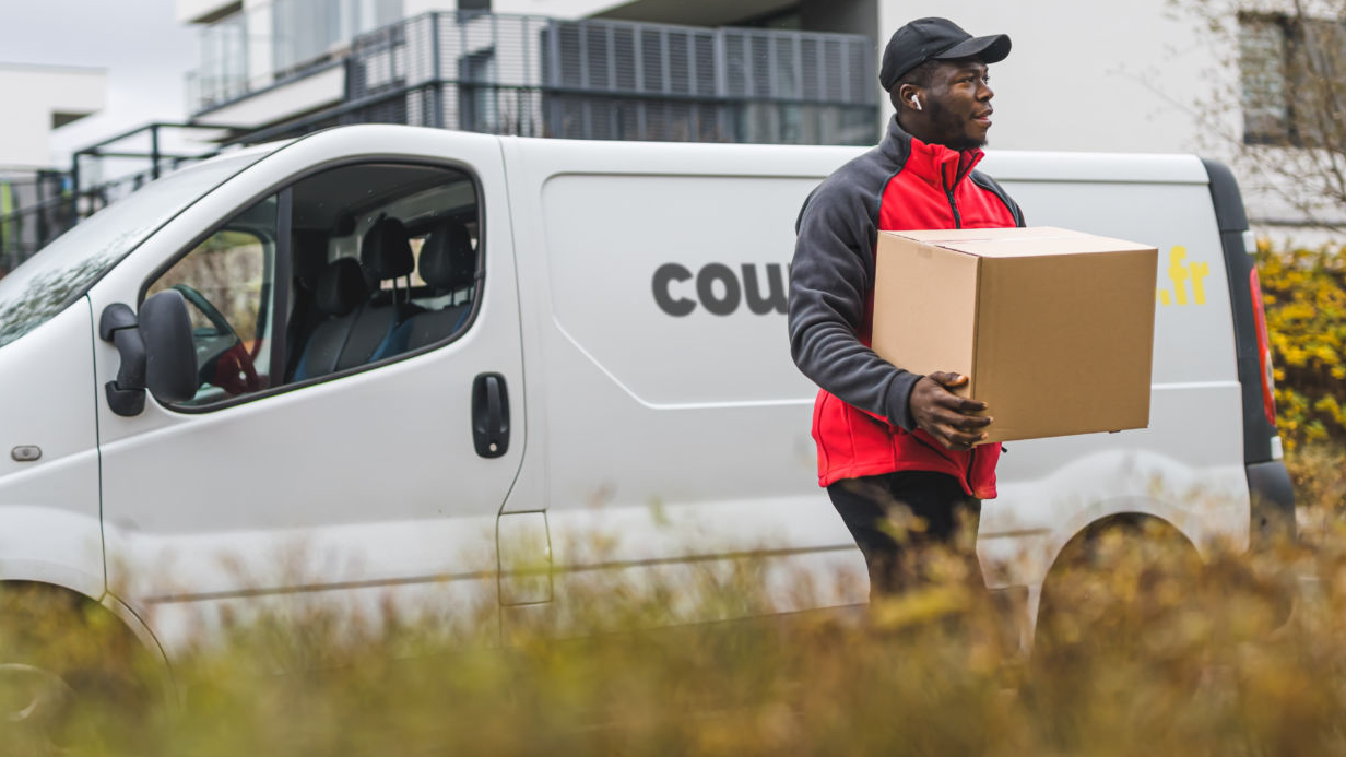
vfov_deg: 17.7
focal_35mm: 68
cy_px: 310
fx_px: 2427
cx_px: 761
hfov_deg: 31.0
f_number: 2
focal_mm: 50
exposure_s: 1/500
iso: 160
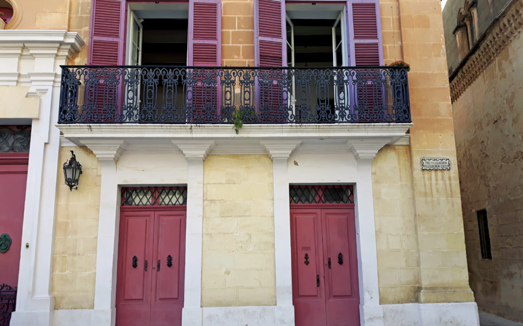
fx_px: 470
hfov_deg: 58.2
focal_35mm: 33
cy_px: 170
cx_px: 262
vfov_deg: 38.3
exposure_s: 1/300
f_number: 1.9
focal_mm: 3.7
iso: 40
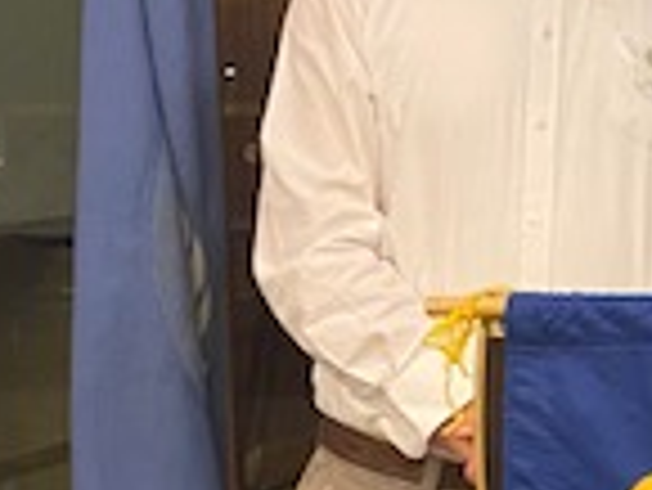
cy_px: 391
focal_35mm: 115
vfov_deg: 12.8
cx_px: 944
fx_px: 2168
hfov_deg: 15.9
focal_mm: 4.25
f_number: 1.8
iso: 500
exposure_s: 1/33
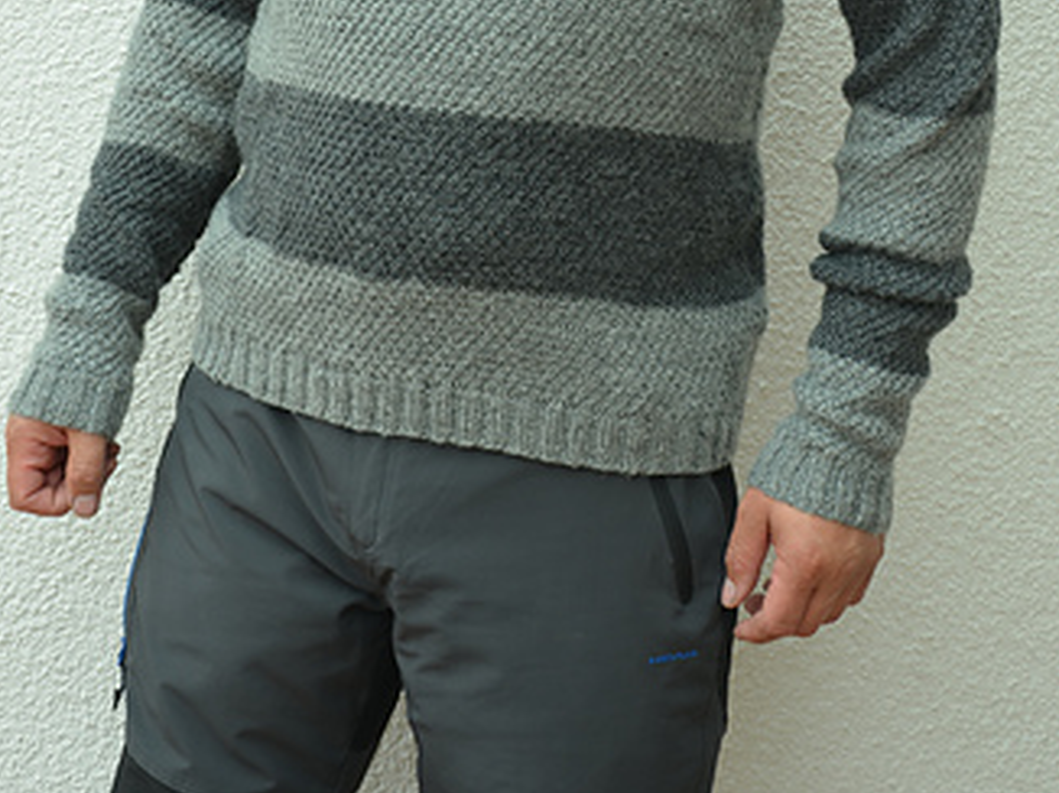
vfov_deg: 17.4
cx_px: 528
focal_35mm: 84
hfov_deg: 23.3
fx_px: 2568
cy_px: 150
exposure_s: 1/160
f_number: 6.3
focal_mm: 38
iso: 200
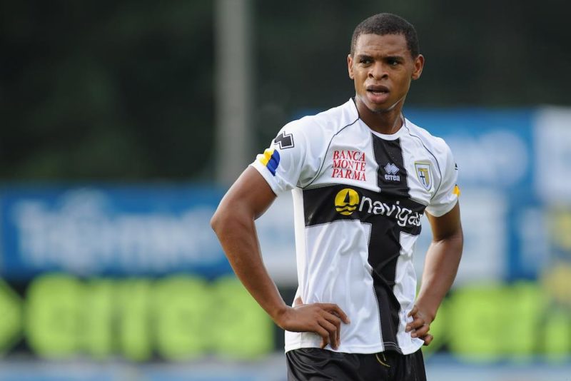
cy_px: 190
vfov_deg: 3.3
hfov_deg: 4.9
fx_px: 6664
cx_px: 286
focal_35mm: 420
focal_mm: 420
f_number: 4
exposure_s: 1/500
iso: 400
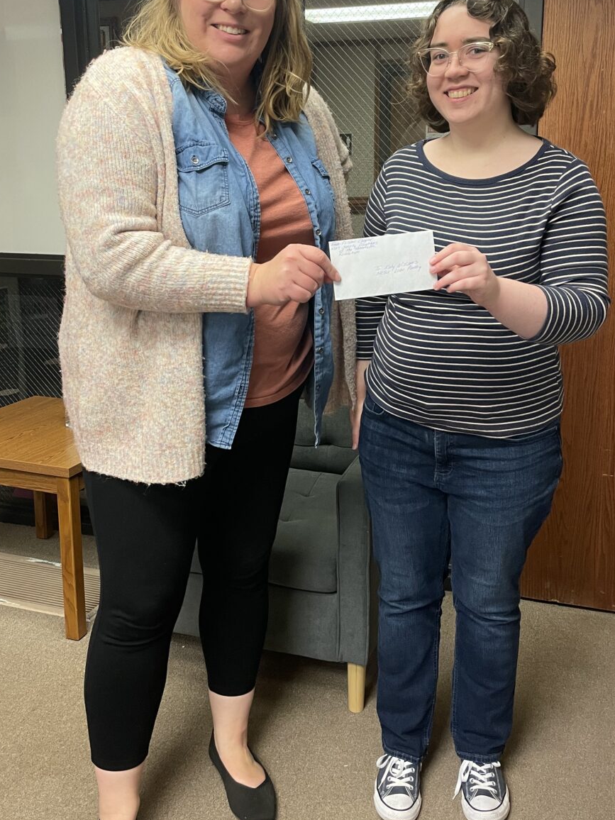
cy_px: 364
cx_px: 325
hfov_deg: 39.6
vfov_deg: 51.2
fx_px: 853
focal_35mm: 36
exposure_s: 1/60
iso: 125
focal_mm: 4.2
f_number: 1.6
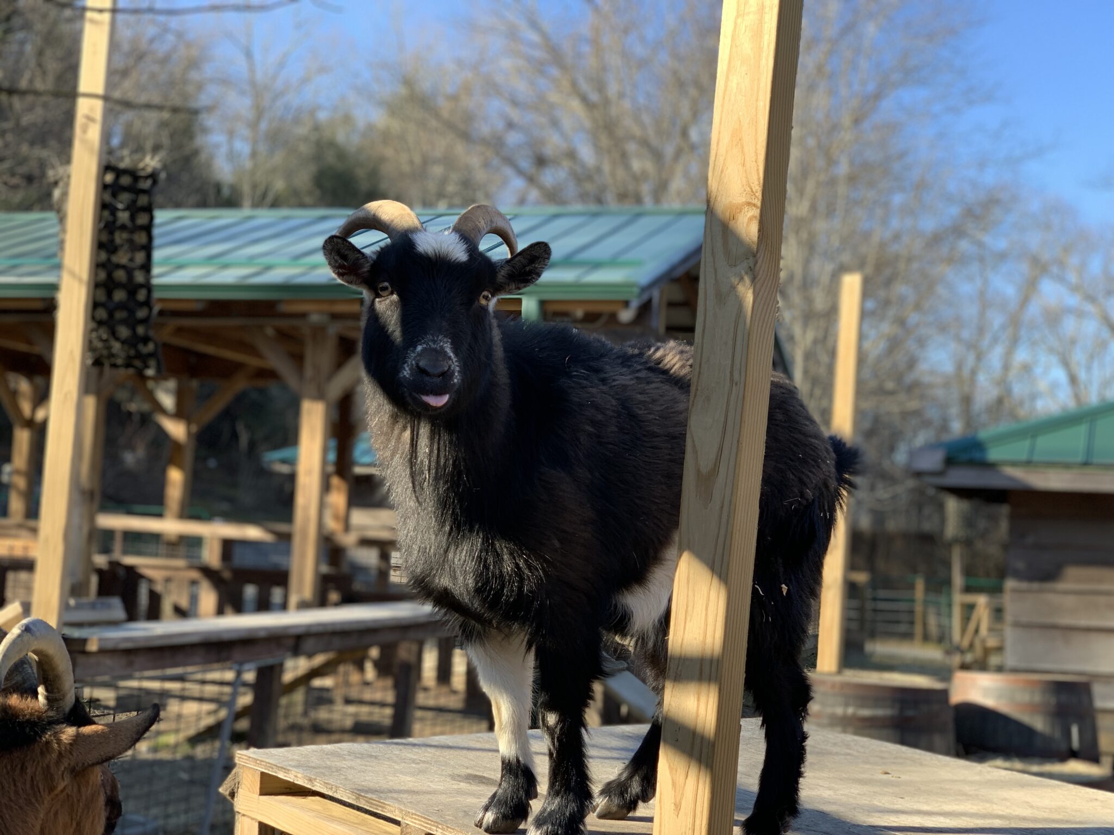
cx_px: 557
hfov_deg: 36.8
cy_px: 418
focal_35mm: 52
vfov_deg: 28.0
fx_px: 1673
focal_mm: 6
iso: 16
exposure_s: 1/138
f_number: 2.4
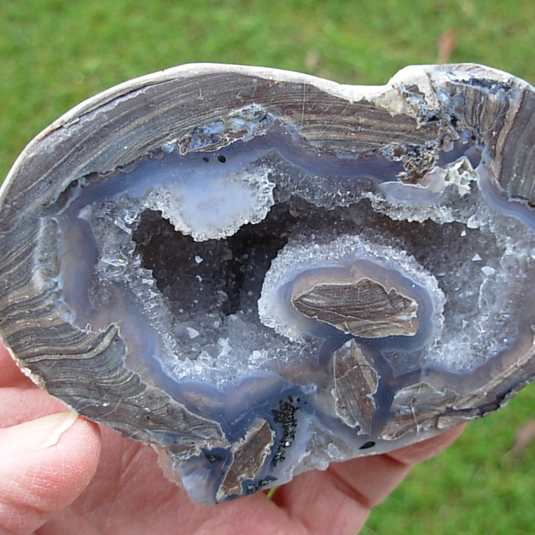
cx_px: 321
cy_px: 267
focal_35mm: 45
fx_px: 787
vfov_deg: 37.6
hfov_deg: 37.4
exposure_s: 1/49.4
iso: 50
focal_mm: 6.3
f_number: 2.9
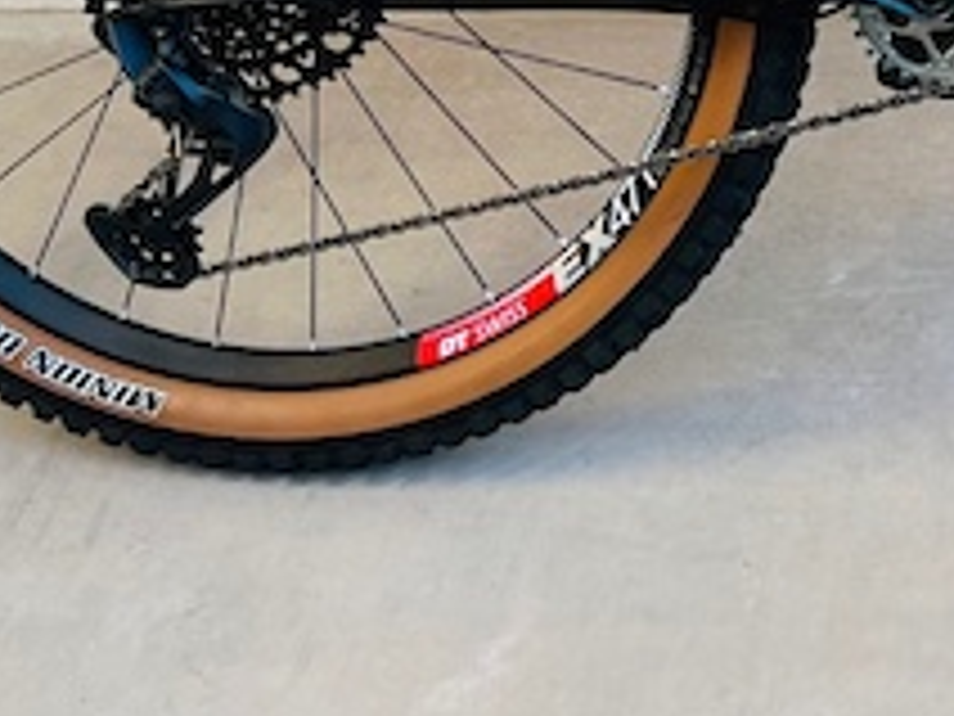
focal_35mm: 98
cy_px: -428
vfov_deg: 13.9
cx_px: 1282
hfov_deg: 18.5
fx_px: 2701
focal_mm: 5.7
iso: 40
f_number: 1.5
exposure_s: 1/209
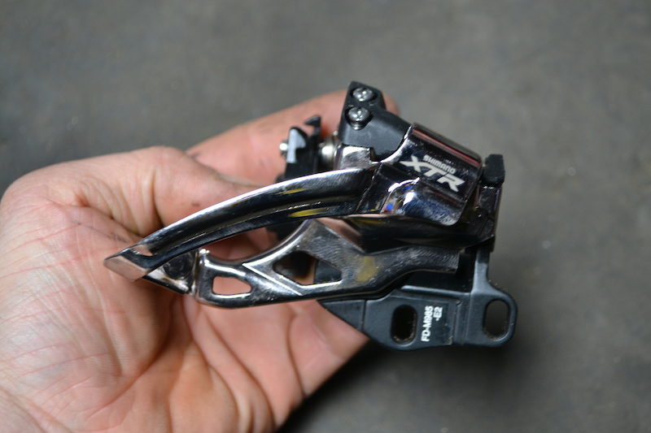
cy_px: 216
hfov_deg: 36.9
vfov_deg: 25.0
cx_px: 326
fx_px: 976
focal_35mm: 54
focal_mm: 36
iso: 640
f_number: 5
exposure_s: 1/15
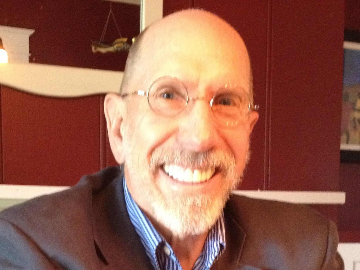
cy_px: 135
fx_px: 364
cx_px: 180
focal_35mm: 35
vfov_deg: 40.7
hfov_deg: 52.6
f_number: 2.4
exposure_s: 1/20
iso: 400
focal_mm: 4.28
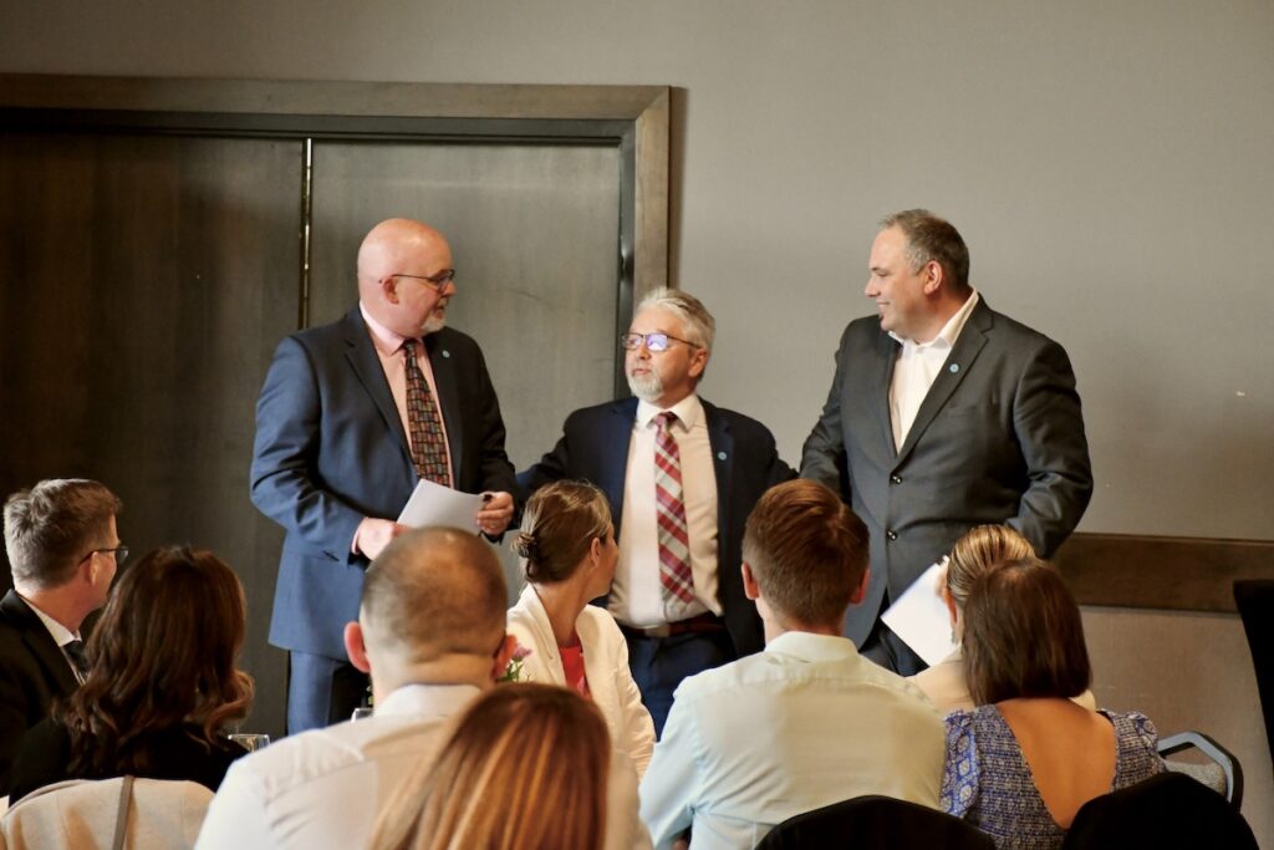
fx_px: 5026
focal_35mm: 142
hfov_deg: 14.4
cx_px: 637
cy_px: 425
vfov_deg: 9.7
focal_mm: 95
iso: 4000
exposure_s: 1/60
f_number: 5.3
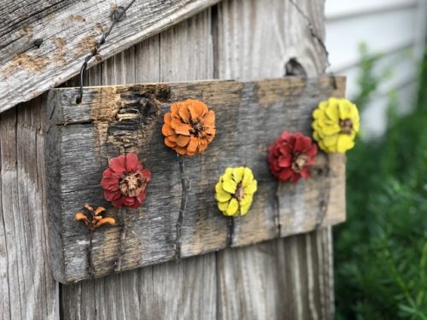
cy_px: 160
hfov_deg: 33.8
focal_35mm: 57
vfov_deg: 25.7
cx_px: 214
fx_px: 703
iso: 25
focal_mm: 6.6
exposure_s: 1/40
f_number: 2.8
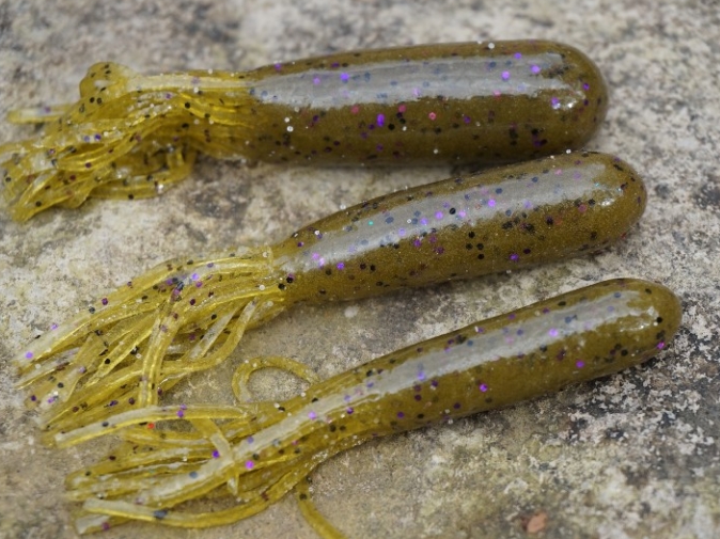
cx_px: 390
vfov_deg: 18.3
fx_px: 1675
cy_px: 268
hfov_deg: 24.3
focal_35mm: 81
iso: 100
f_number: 6.3
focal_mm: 49
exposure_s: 1/80
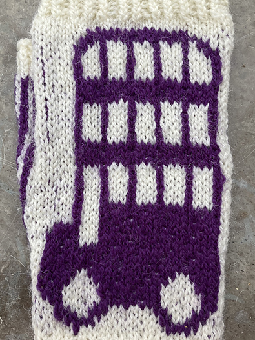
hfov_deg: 41.8
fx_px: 334
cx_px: 123
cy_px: 180
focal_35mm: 34
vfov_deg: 53.9
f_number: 1.8
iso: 40
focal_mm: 3.99
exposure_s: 1/121
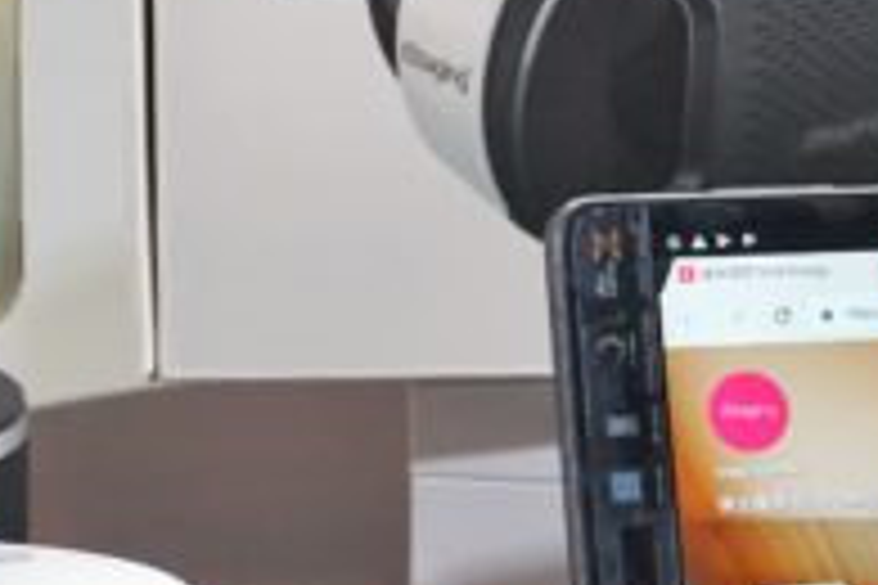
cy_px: 387
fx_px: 3365
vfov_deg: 9.9
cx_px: 581
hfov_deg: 14.8
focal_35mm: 138
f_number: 4.5
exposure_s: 1/160
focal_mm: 28
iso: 640
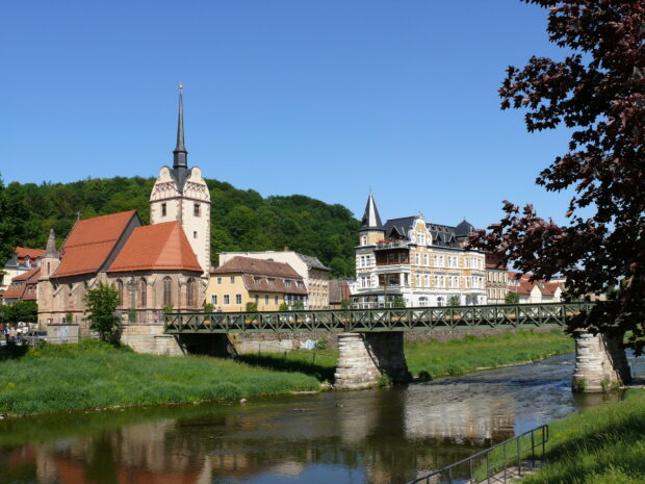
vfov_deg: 40.7
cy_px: 242
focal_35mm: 35
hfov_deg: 52.6
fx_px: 652
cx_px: 322
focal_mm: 7.4
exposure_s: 1/400
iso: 100
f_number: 5.6
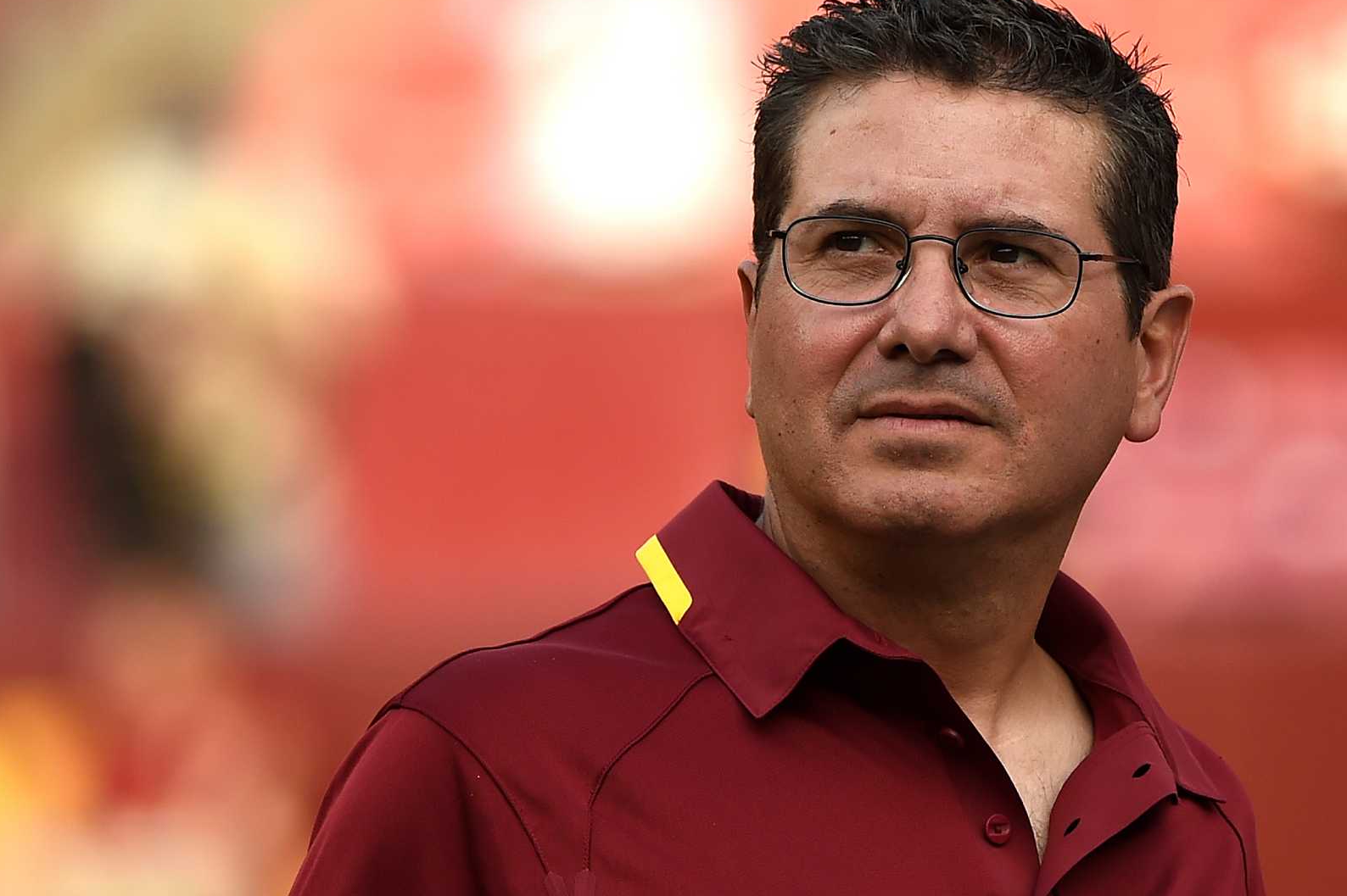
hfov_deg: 4.0
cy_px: 525
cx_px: 616
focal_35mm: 516
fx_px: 19296
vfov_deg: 2.7
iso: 400
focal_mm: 400
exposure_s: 1/800
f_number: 6.3
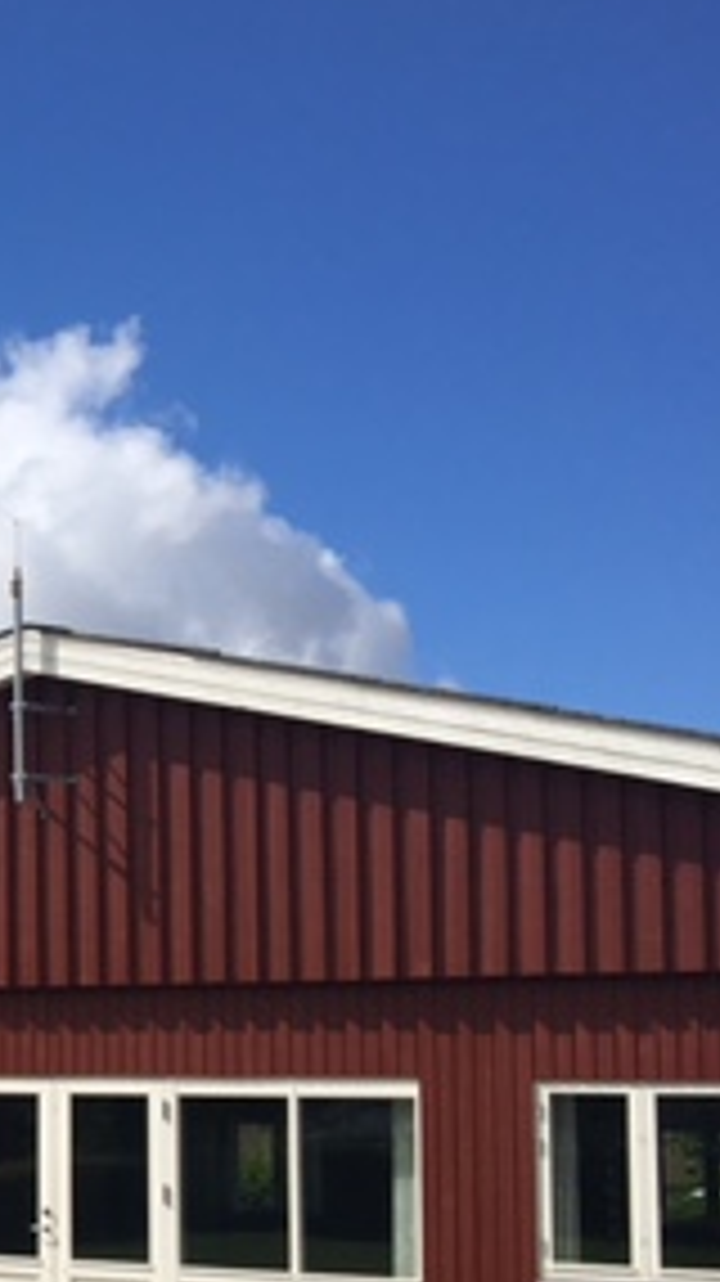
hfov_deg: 14.9
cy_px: 891
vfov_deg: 29.5
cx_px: -558
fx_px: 2413
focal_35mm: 71
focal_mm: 4.15
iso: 25
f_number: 2.2
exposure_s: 1/3205
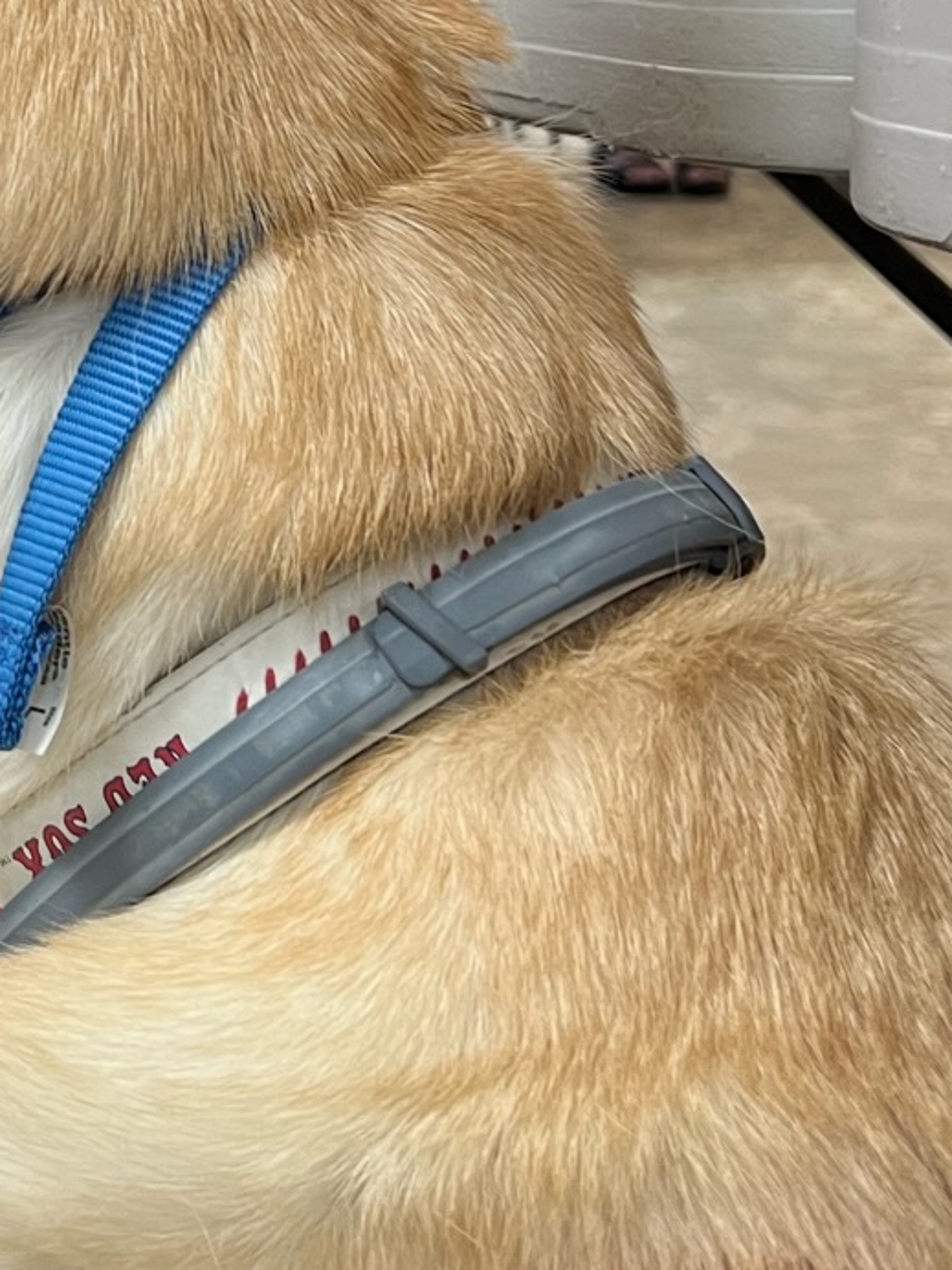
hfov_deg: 17.9
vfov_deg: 24.0
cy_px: -71
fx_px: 2824
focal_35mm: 77
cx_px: -299
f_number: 1.5
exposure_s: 1/60
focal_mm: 5.7
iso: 80
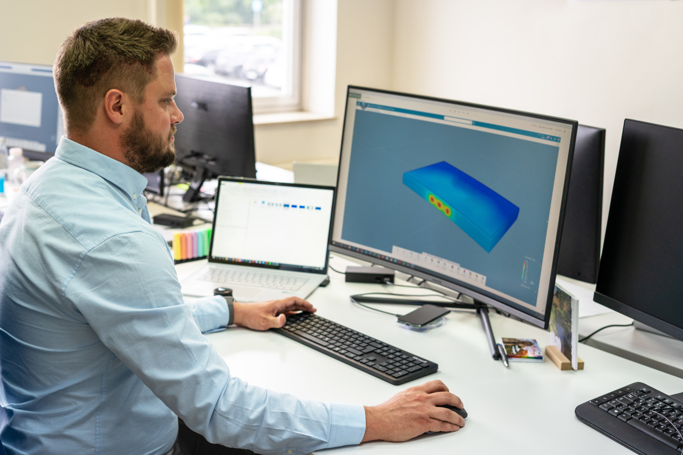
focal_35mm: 50
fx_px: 949
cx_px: 342
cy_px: 228
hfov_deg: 39.6
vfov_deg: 27.0
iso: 500
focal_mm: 50
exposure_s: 1/160
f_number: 4
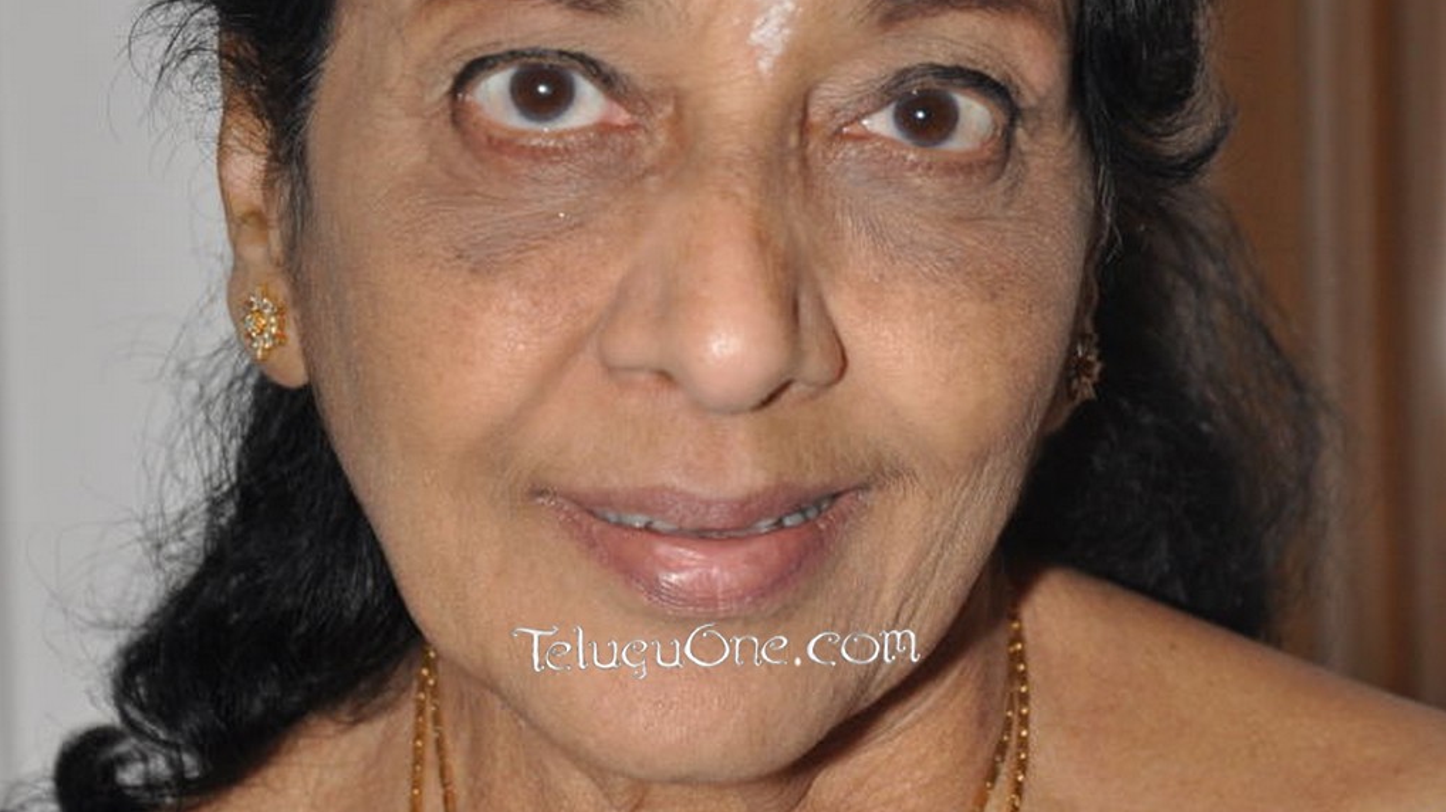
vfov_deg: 5.7
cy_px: 419
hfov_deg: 10.1
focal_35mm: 214
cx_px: 722
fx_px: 8203
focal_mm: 90
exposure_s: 1/125
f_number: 5.6
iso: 640
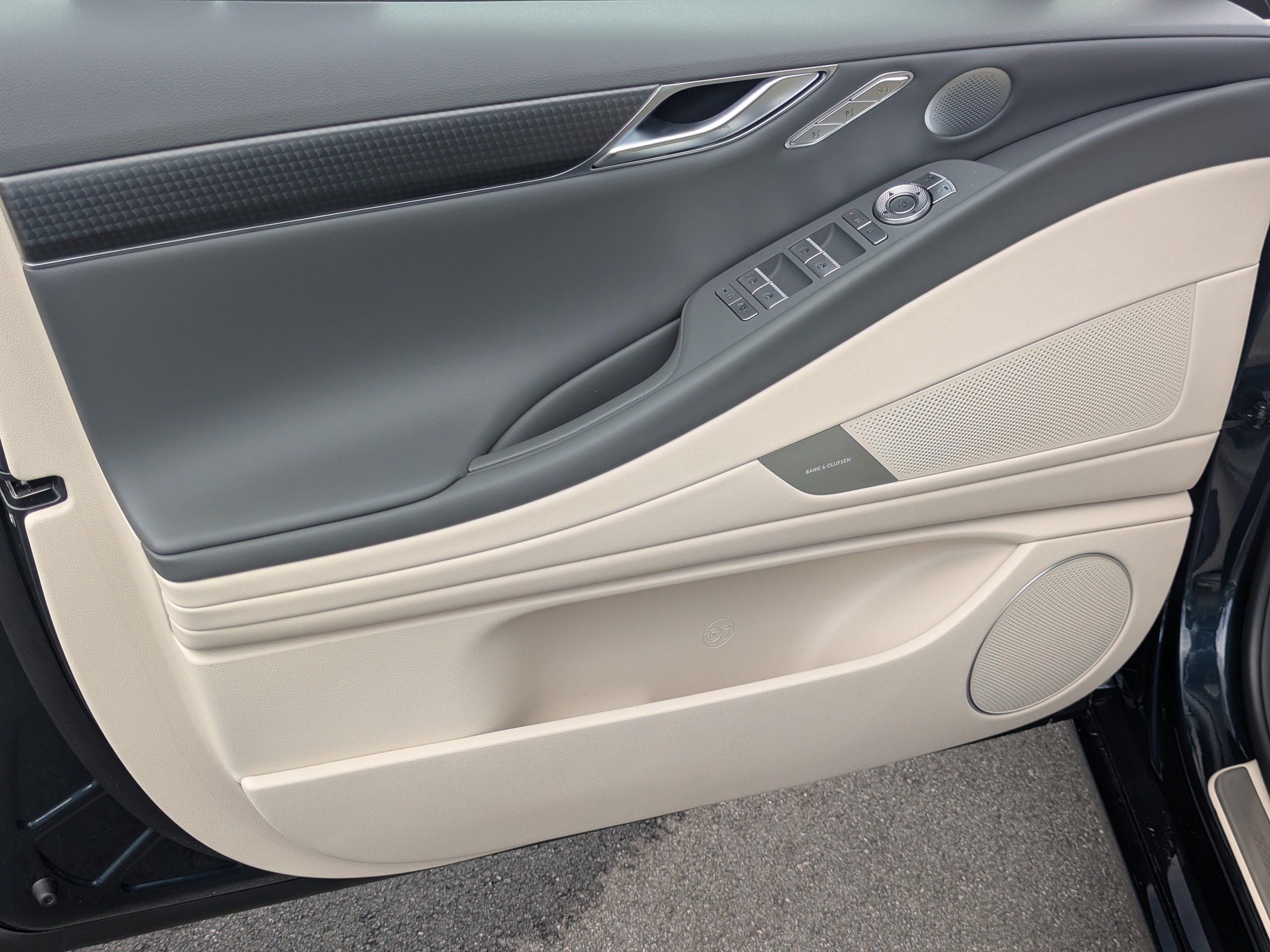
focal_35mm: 48
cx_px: 635
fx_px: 1761
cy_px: 476
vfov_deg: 30.3
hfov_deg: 39.7
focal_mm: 6.81
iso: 46
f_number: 1.85
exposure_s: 1/311
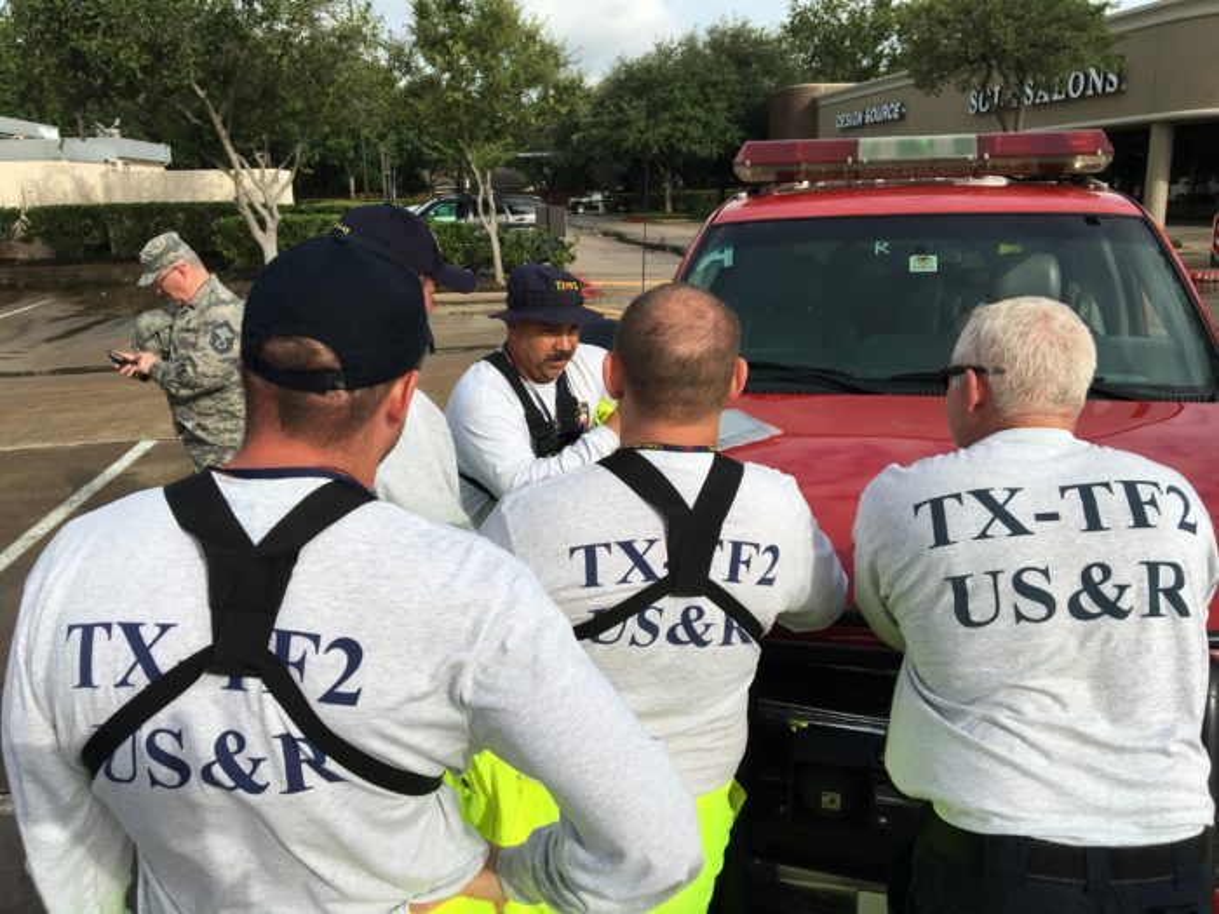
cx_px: 610
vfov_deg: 48.2
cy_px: 457
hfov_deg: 61.7
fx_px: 1021
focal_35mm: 29
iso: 25
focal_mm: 4.15
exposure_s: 1/1832
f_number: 2.2
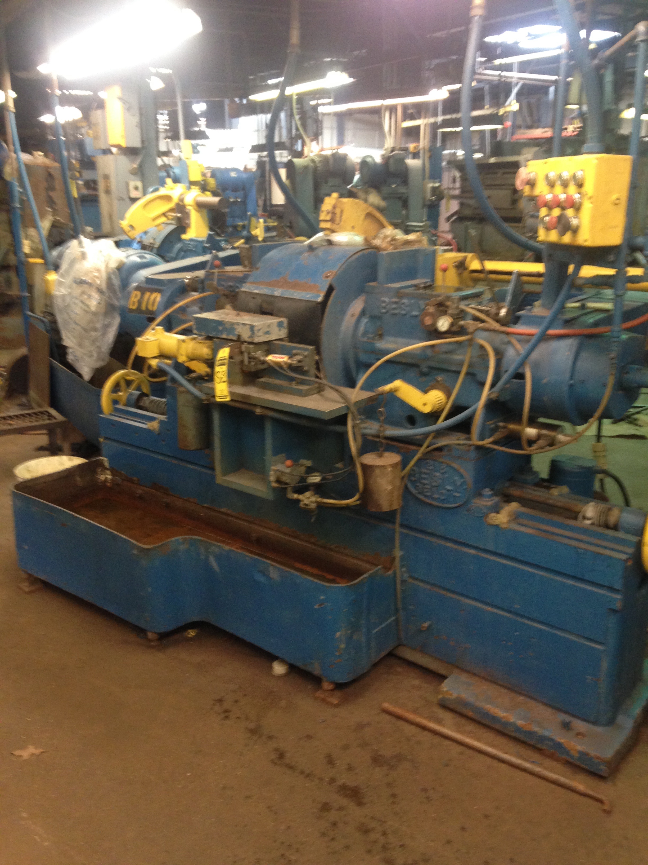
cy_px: 432
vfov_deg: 55.4
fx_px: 824
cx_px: 324
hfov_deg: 42.9
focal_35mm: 33
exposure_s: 1/20
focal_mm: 4.12
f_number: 2.4
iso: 200
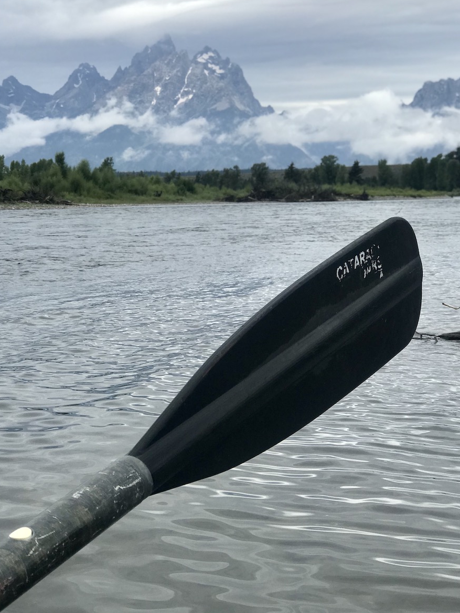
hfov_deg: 18.9
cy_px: 320
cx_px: 181
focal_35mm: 78
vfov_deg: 25.0
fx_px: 1382
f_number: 2.8
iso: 20
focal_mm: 6.6
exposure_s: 1/364
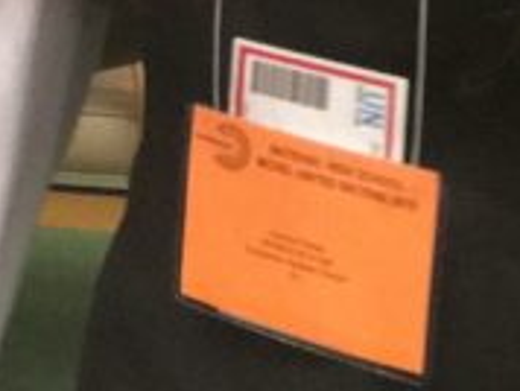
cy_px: -613
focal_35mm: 208
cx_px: -432
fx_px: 3129
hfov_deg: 9.1
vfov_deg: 6.7
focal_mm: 4.15
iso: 320
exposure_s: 1/15
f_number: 2.2
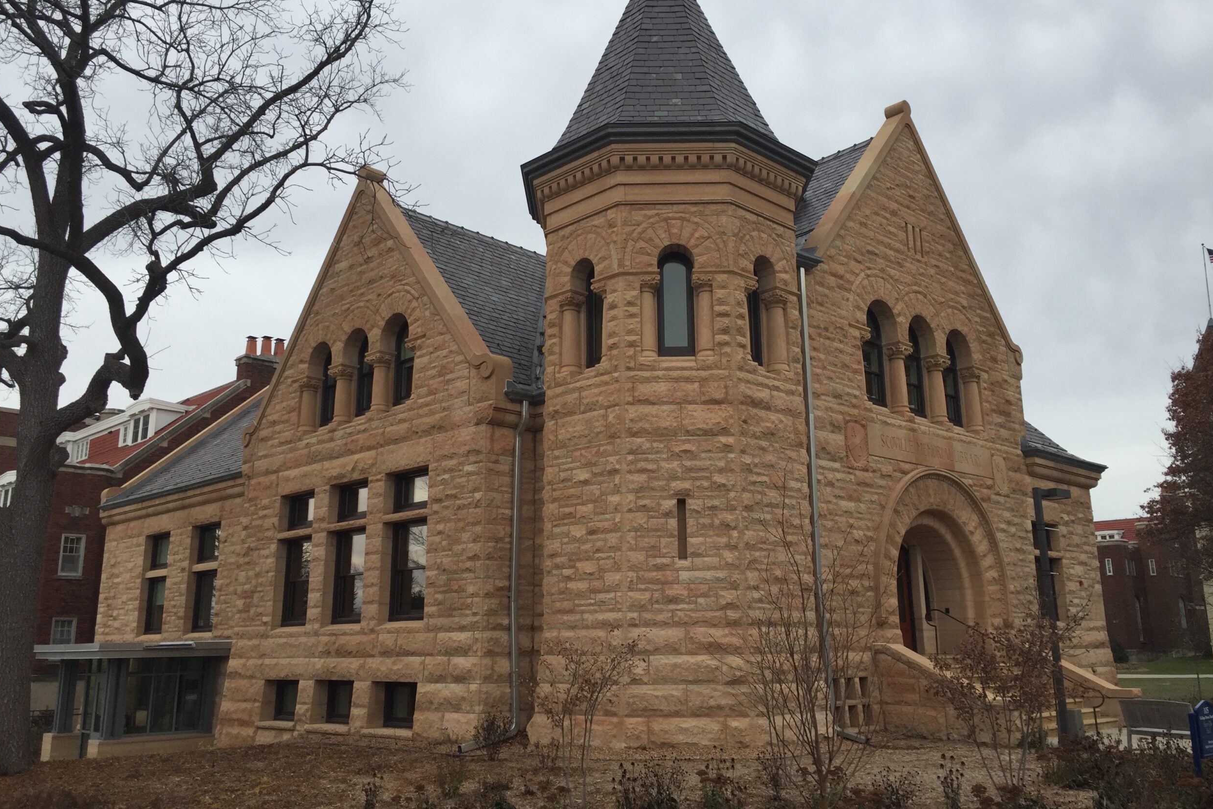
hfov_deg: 60.3
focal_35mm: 31
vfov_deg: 42.3
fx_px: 1045
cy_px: 373
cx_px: 617
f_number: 2.2
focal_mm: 4.15
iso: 32
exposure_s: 1/807
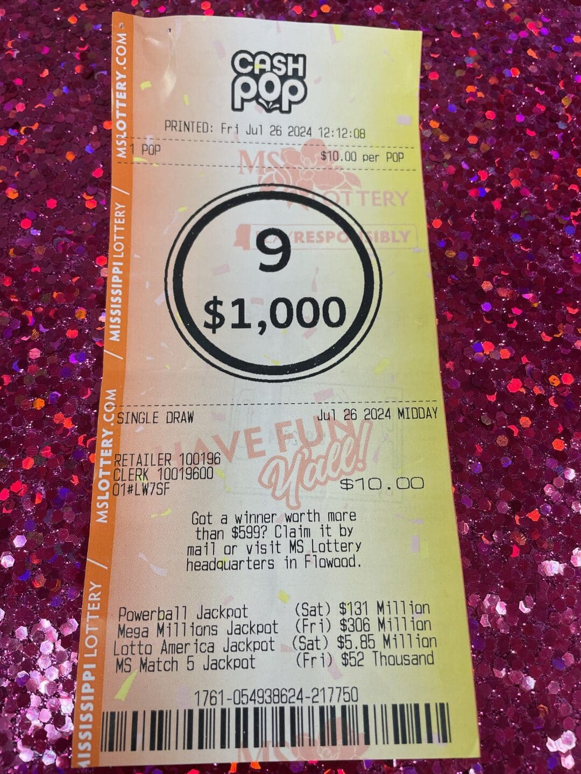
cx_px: 290
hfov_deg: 53.1
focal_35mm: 26
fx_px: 582
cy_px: 387
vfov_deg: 67.3
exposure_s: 1/121
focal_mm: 4.2
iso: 100
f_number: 1.6
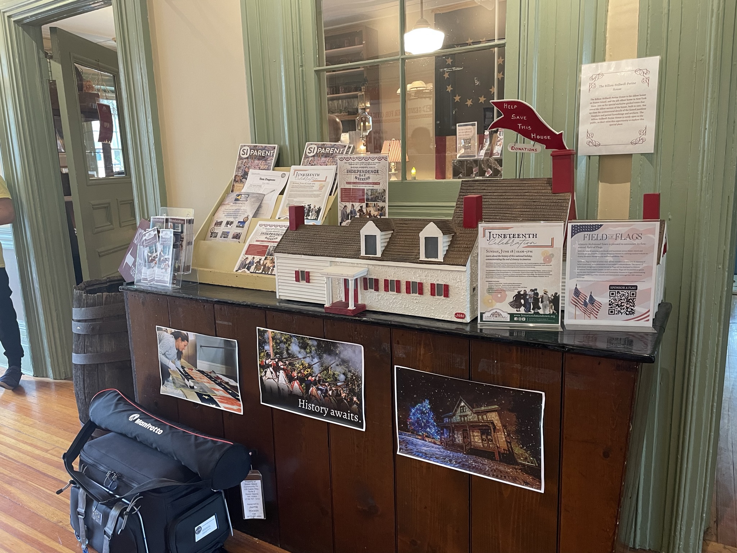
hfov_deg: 67.3
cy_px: 276
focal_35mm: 26
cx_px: 368
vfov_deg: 53.1
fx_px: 554
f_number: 1.6
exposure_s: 1/60
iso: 320
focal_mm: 4.2
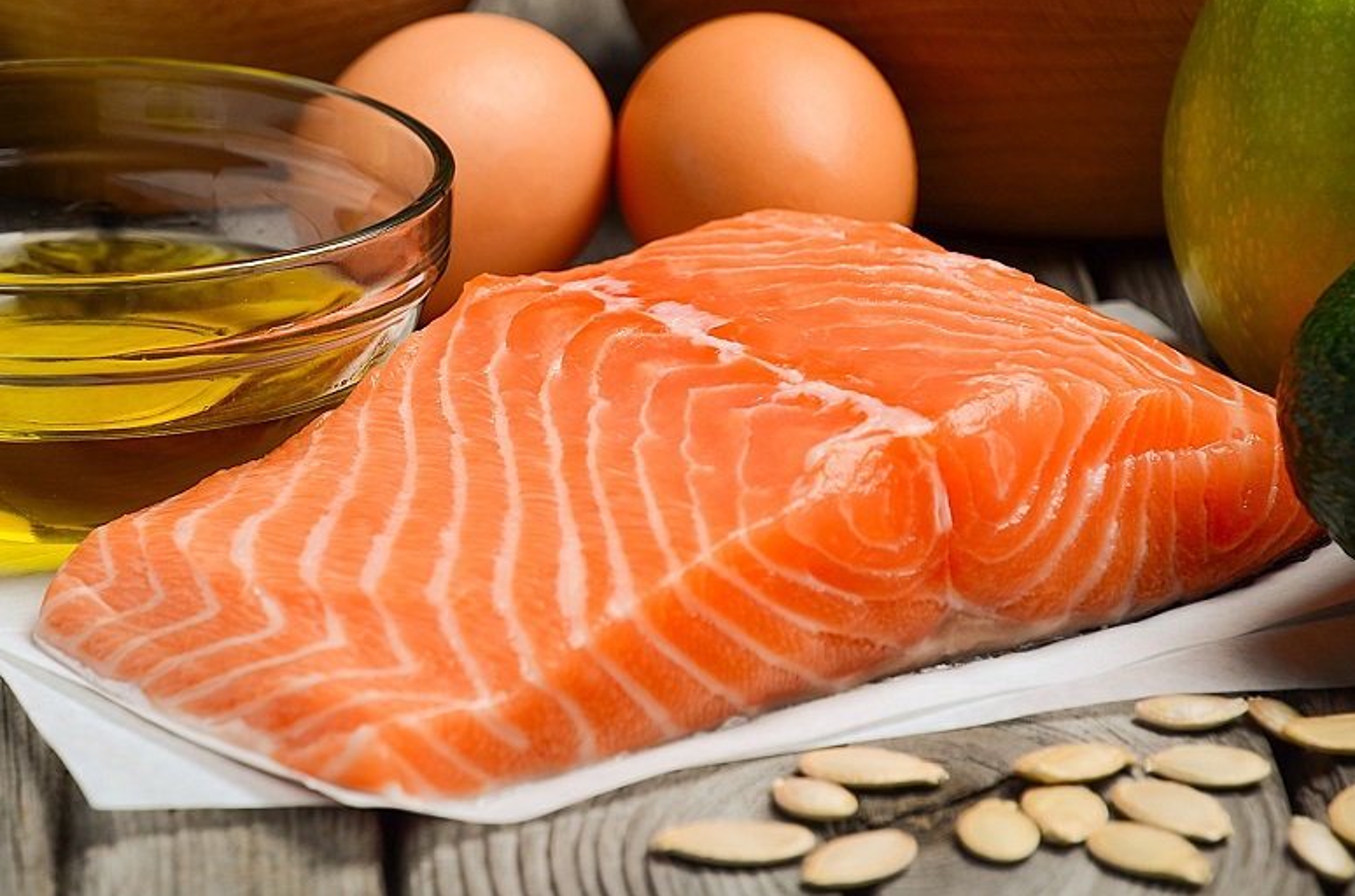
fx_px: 7426
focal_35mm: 198
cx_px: 434
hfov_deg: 10.4
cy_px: 208
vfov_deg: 6.9
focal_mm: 85
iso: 100
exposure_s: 1/125
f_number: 5.6
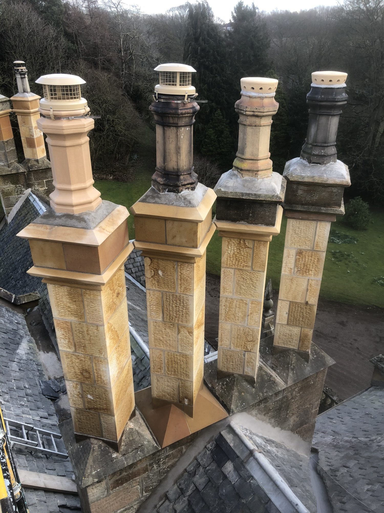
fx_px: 414
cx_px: 192
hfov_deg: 49.7
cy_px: 256
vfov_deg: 63.4
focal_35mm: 28
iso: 20
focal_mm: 3.99
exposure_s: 1/211
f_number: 1.8
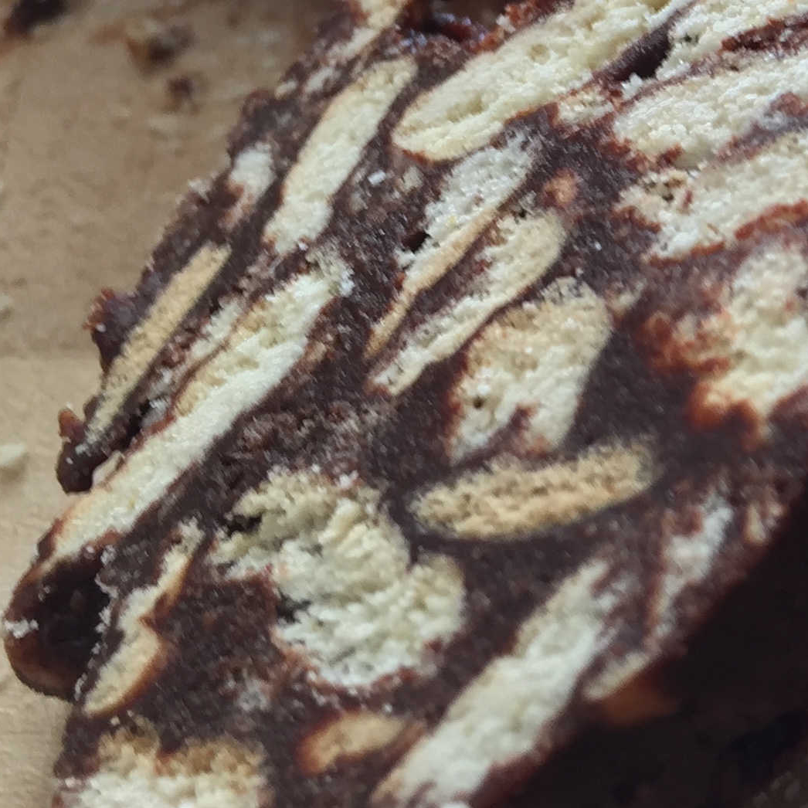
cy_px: 161
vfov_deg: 21.4
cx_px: 1189
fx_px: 2113
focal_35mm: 80
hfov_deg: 19.1
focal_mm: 4.15
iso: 32
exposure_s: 1/40
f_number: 2.2
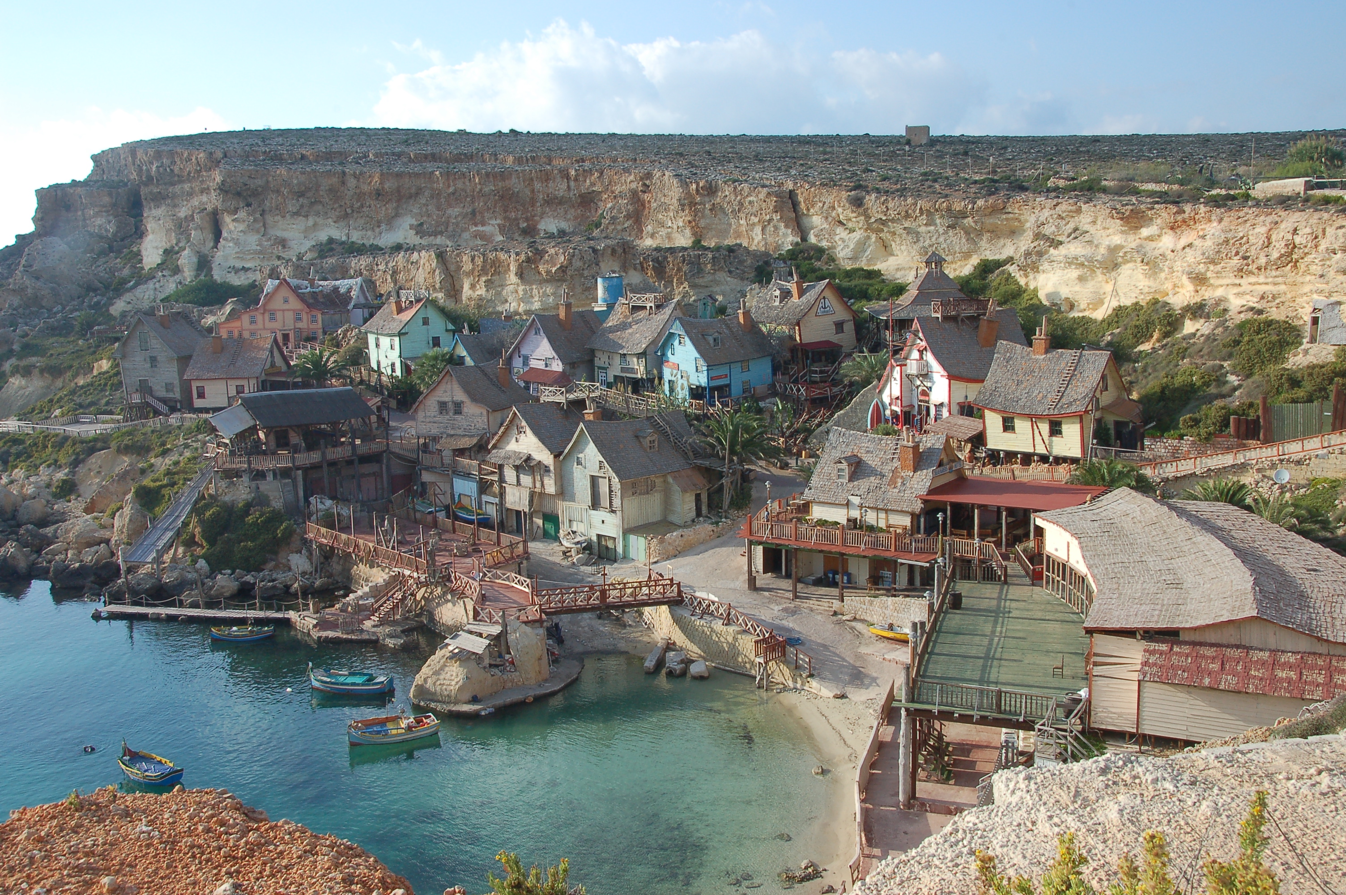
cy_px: 448
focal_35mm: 33
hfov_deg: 57.3
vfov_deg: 39.9
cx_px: 673
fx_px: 1233
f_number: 16
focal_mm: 22
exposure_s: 1/125
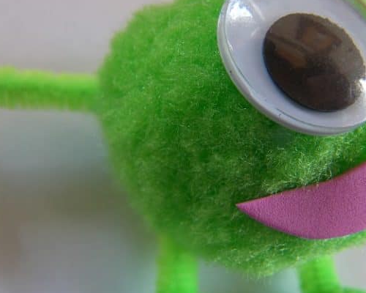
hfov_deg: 50.3
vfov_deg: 41.2
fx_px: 390
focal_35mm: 36
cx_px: 179
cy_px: 144
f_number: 2.8
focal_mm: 5
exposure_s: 1/30
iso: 64
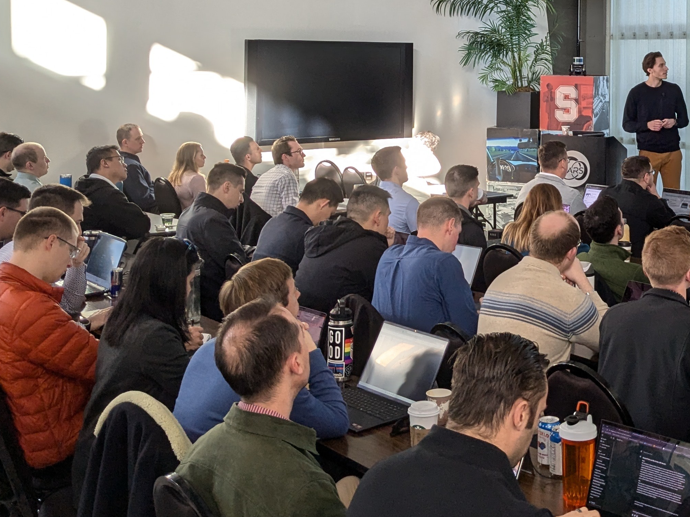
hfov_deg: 34.8
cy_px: 73
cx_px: 516
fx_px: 1076
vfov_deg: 26.3
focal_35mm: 54
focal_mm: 4.38
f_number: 1.73
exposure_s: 1/60
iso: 52
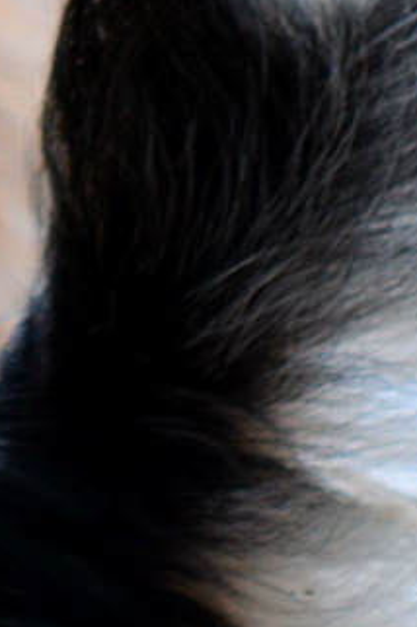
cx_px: -334
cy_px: -138
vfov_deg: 1.4
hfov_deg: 0.9
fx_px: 26430
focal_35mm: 1518
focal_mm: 200
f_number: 6.3
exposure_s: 1/640
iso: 200
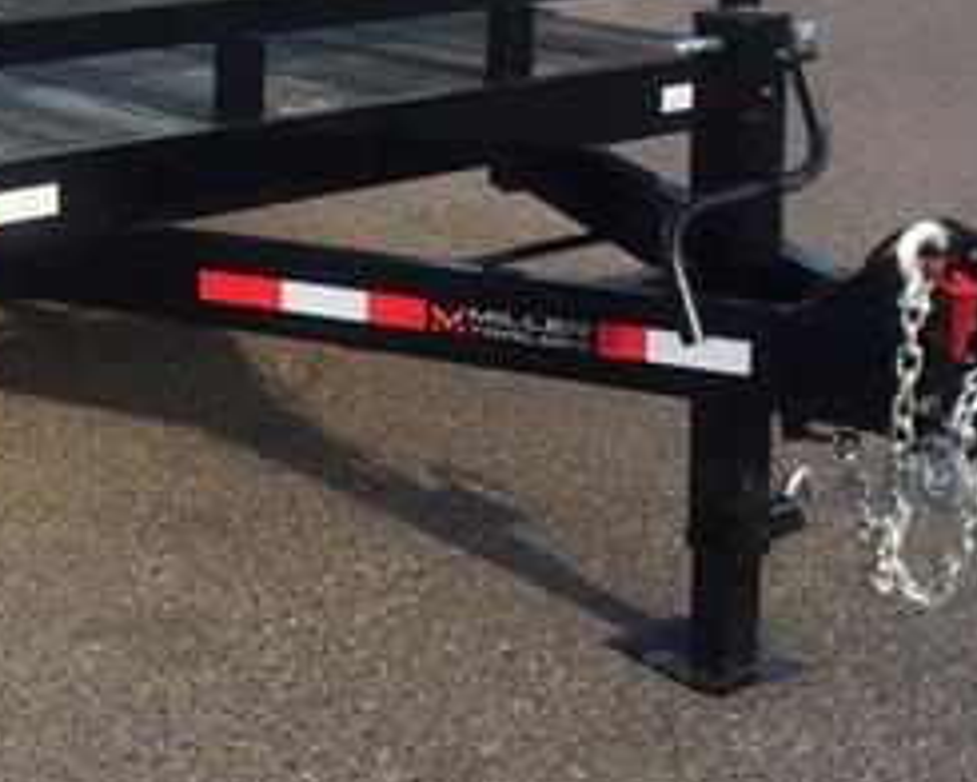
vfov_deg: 20.2
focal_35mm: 74
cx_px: 68
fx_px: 2140
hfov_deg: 24.8
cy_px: 44
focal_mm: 4.15
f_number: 2.2
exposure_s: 1/540
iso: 32
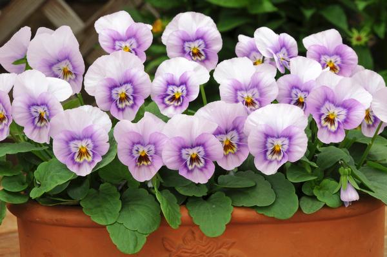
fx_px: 966
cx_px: 194
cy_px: 128
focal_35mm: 90
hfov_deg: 22.7
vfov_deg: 15.1
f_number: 14
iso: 200
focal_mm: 60
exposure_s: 1/25
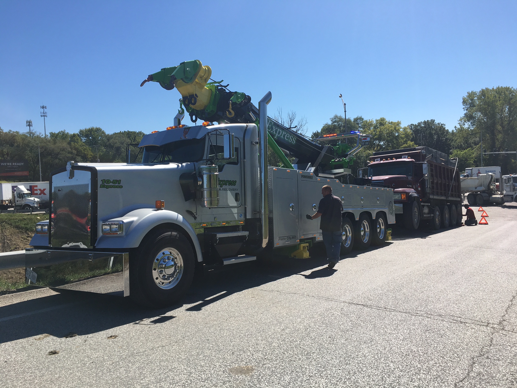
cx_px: 258
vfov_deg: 48.2
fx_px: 433
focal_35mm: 29
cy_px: 194
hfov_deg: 61.7
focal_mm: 4.15
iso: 25
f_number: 2.2
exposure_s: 1/1709
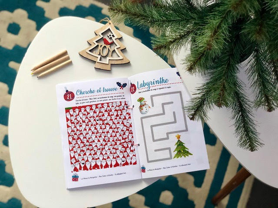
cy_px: 104
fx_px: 418
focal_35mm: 52
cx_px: 139
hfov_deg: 36.8
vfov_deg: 28.0
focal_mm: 6
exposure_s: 1/20
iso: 160
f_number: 2.4
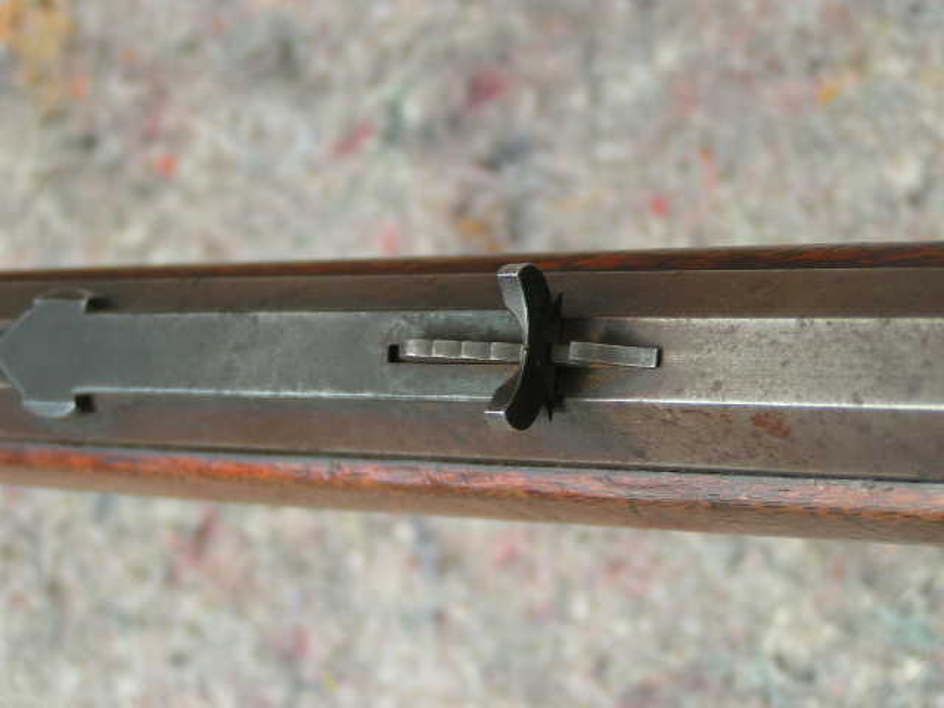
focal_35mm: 99
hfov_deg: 19.8
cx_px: 472
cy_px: 354
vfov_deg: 14.9
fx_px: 2700
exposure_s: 1/160
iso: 50
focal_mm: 15.2
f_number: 3.5
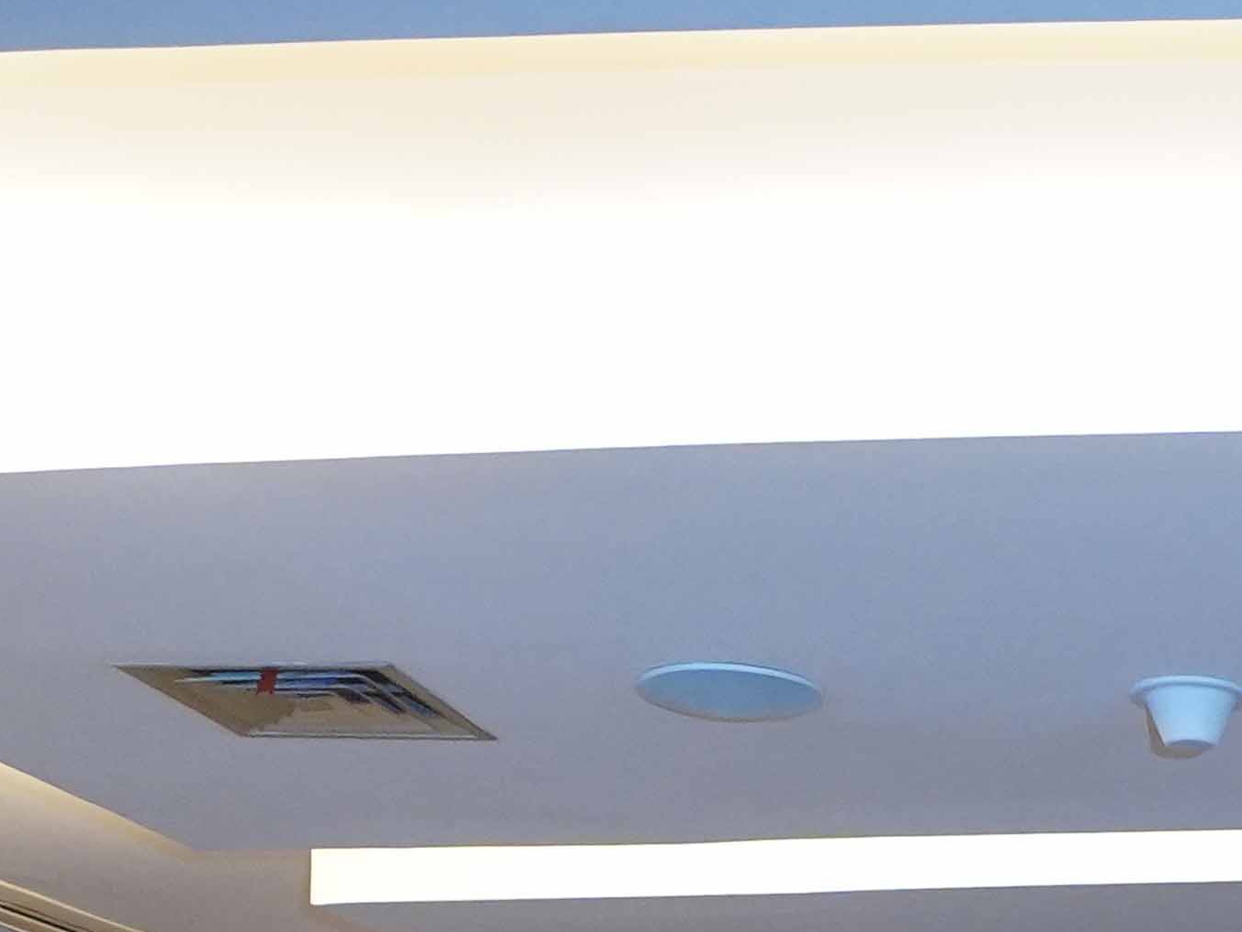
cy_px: 1669
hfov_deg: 24.6
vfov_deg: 17.6
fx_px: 2440
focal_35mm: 68
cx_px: 1648
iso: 2500
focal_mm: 16
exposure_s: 1/100
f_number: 2.8
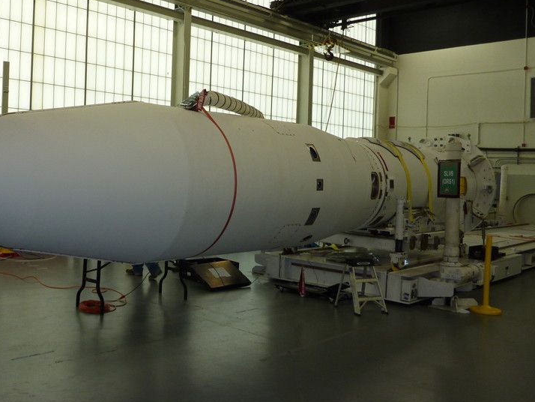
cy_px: 176
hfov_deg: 51.4
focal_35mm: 35
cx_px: 168
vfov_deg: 40.7
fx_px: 541
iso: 125
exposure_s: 1/30
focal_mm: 4.1
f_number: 3.3
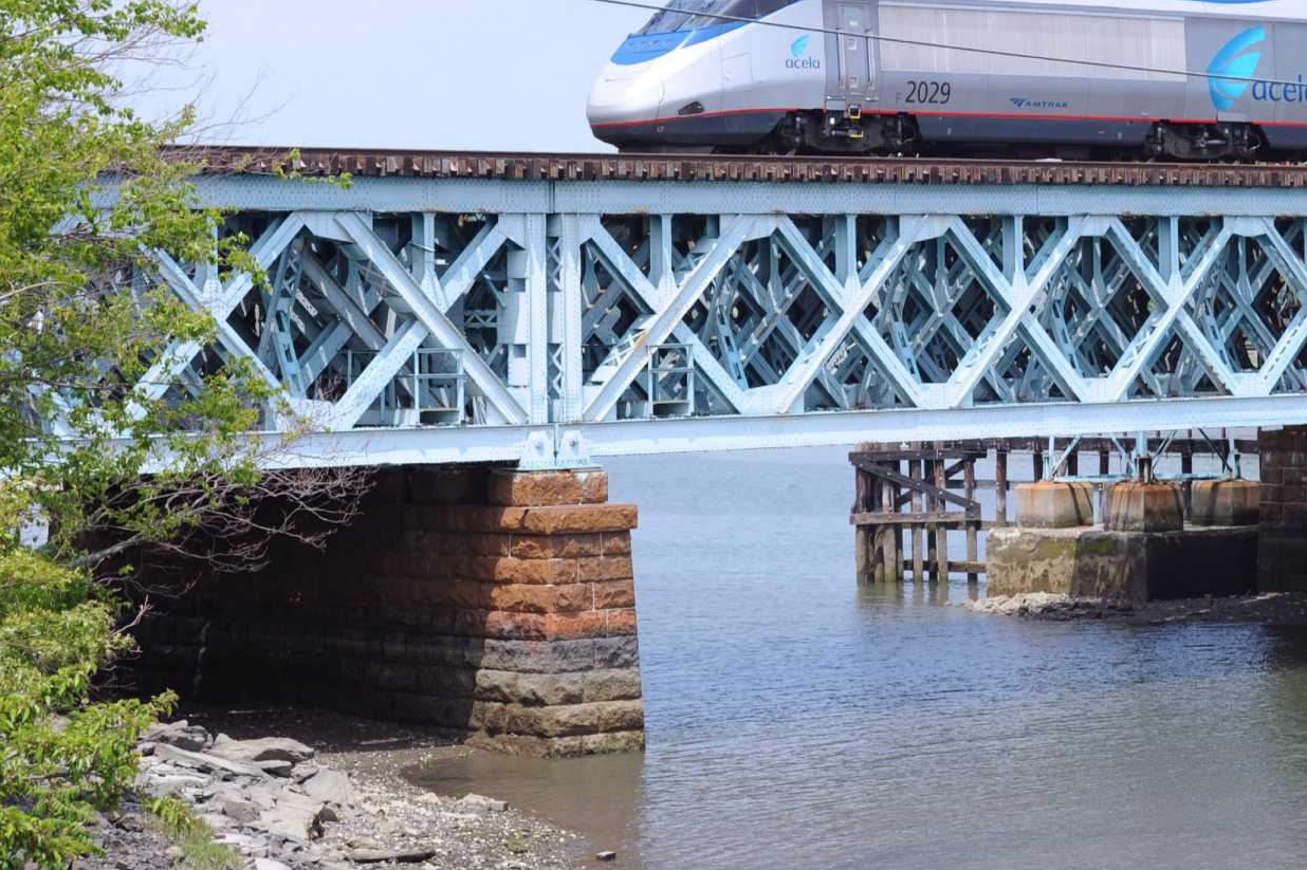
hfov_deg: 17.5
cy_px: 178
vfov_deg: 11.8
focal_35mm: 116
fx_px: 4210
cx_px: 997
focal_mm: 70
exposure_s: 1/1000
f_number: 6.3
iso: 500
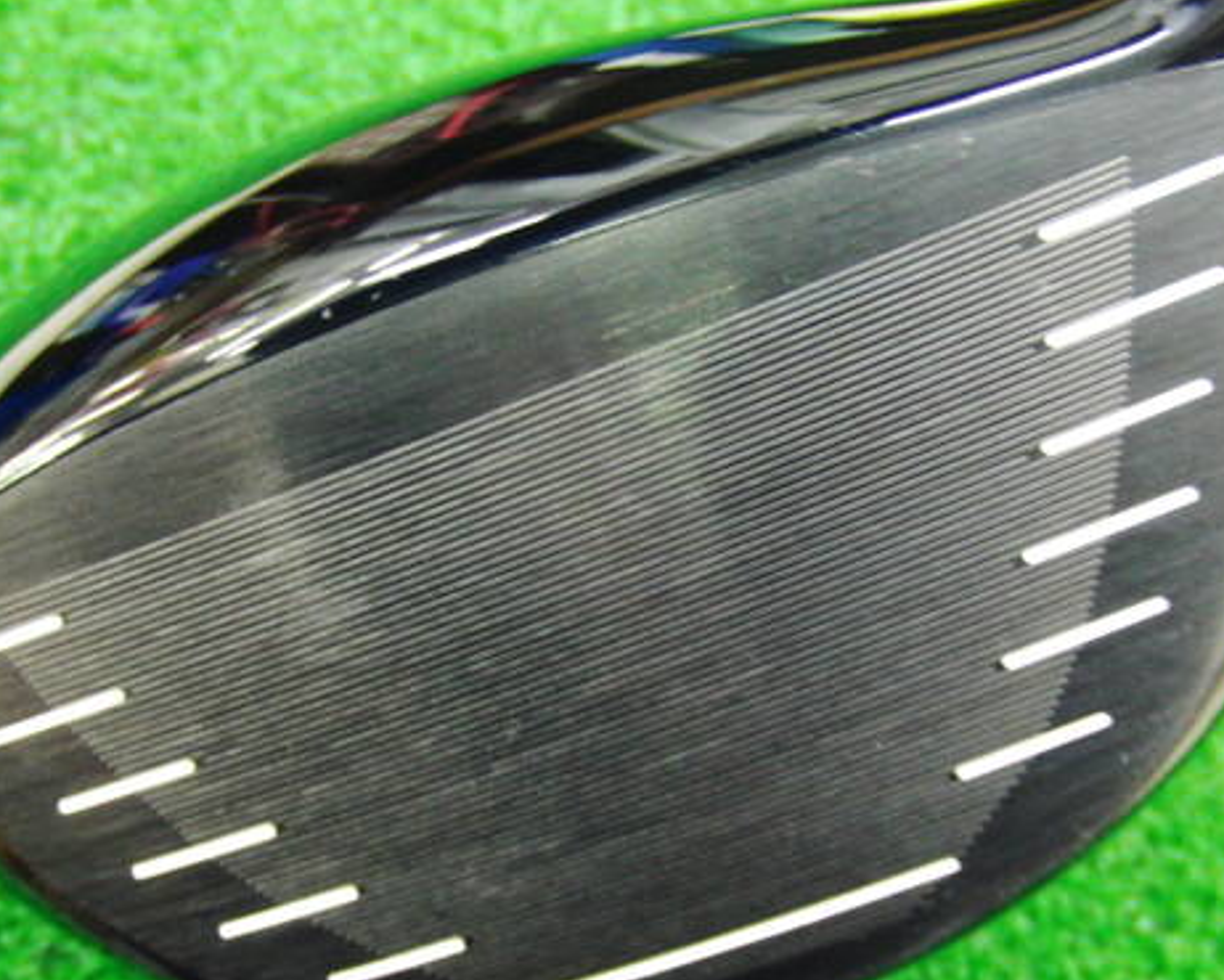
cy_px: 583
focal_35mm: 50
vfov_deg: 30.2
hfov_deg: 37.3
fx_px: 1812
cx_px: 623
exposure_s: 1/10
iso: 400
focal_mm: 6.42
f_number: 3.6
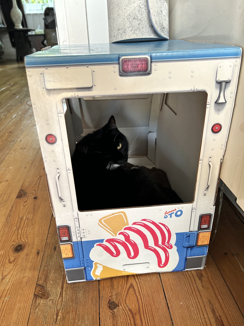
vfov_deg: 67.3
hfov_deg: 53.1
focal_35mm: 26
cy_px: 163
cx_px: 122
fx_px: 244
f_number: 1.5
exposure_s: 1/65
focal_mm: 5.7
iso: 125
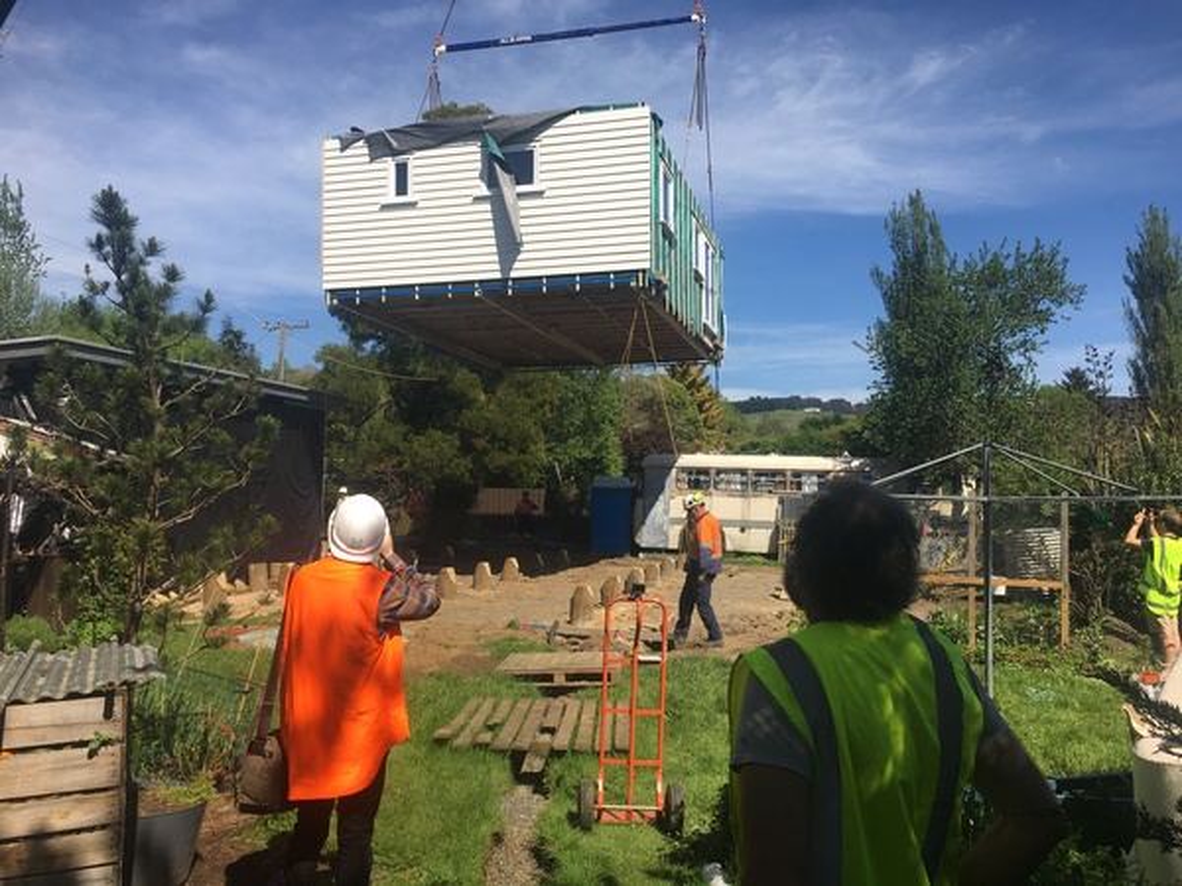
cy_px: 443
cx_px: 591
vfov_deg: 48.2
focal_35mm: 29
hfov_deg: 61.7
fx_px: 990
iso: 25
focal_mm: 4.15
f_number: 2.2
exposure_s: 1/1451
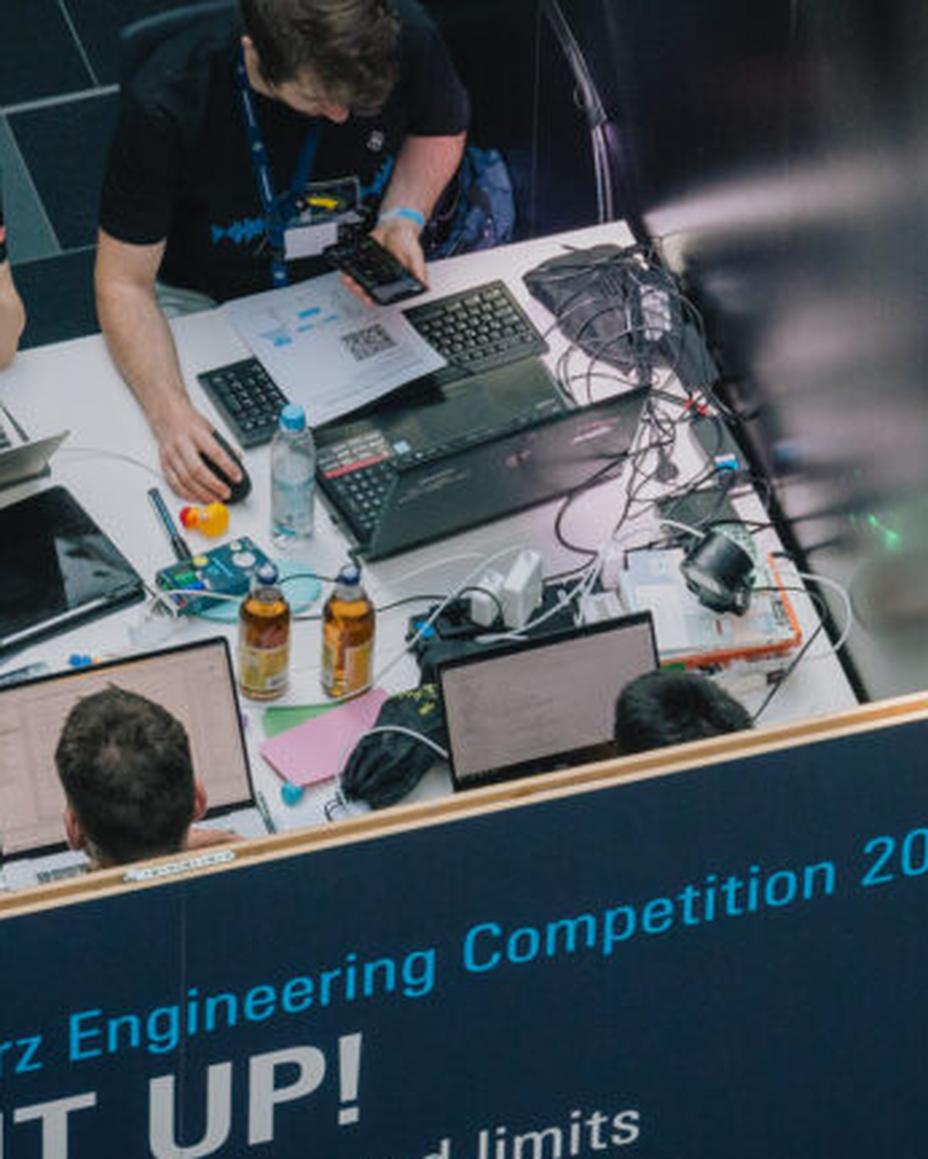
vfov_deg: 5.0
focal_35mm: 389
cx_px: 595
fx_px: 13346
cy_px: 546
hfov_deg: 4.0
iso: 2000
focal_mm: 175
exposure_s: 1/1000
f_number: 5.6
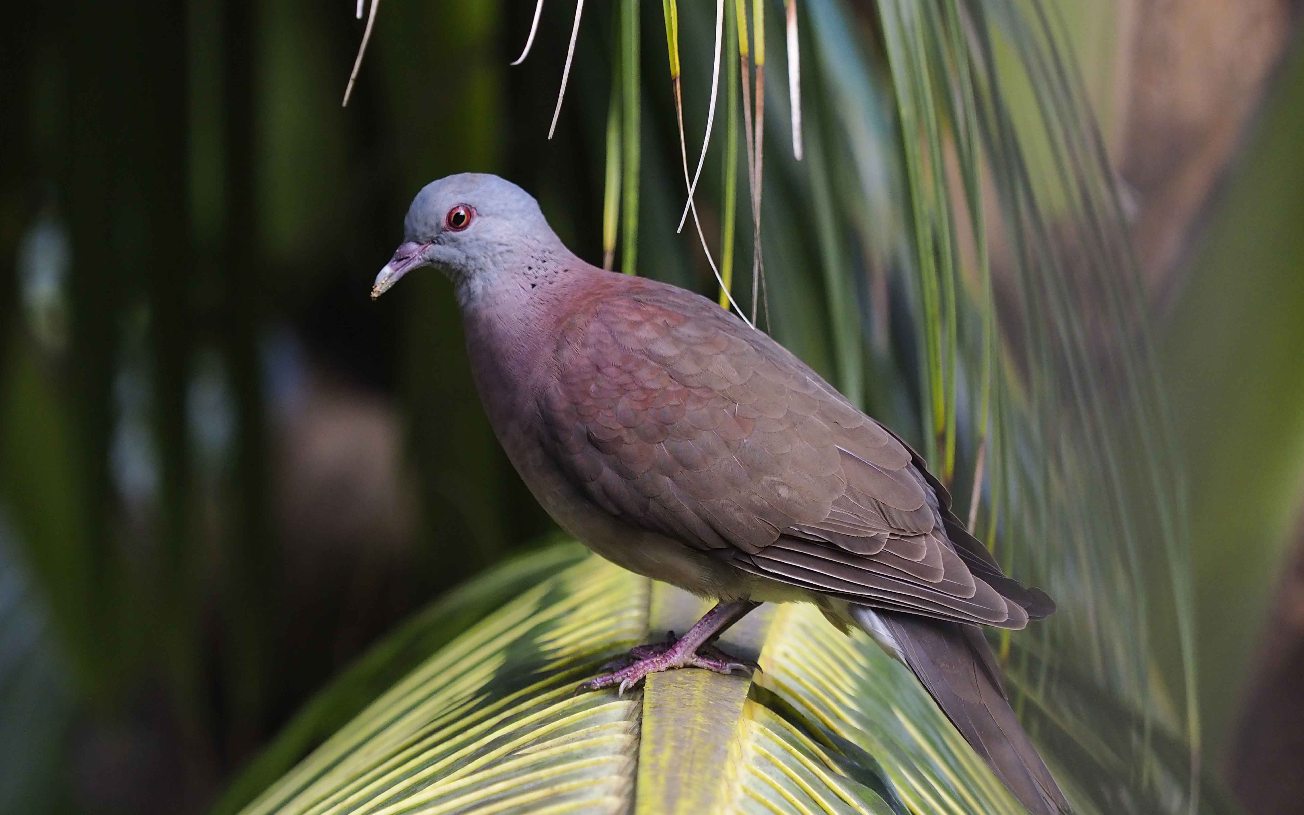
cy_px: 432
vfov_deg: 4.1
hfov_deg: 6.6
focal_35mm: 319
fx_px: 11337
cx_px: 653
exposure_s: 1/800
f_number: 3.2
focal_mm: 150
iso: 1000
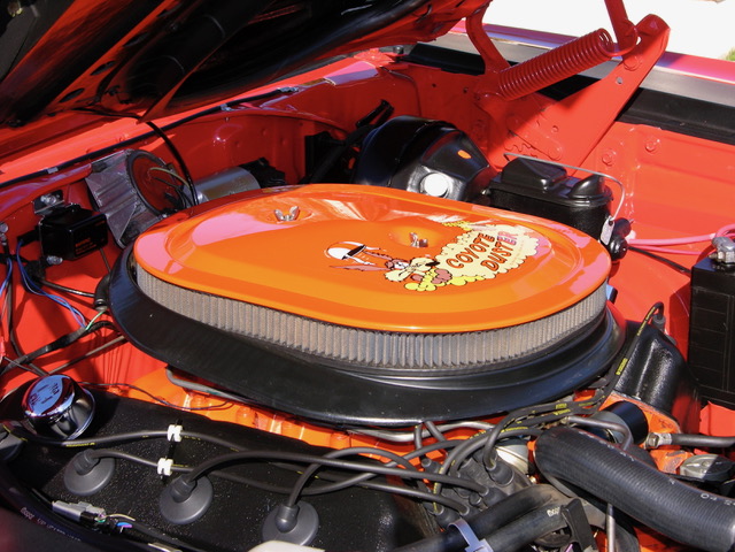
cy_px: 276
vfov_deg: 16.8
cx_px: 368
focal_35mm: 88
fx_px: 1869
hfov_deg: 22.3
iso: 50
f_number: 5.6
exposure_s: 1/125
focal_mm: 22.3
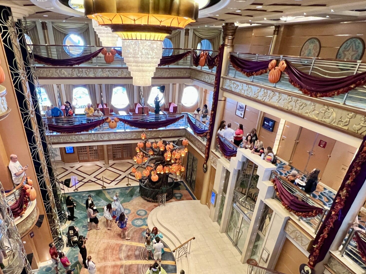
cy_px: 147
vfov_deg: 74.6
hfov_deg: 90.9
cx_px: 172
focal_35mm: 17
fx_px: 180
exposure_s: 1/60
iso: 400
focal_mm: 1.57
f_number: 1.8
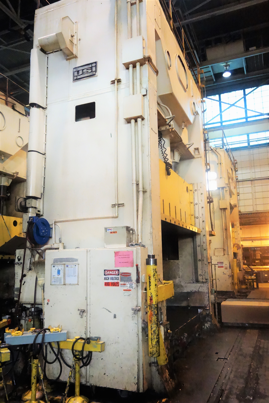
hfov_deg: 46.4
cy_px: 202
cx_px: 134
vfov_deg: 65.5
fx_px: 314
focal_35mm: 28
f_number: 2
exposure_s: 1/2000
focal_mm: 10.4
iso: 6400
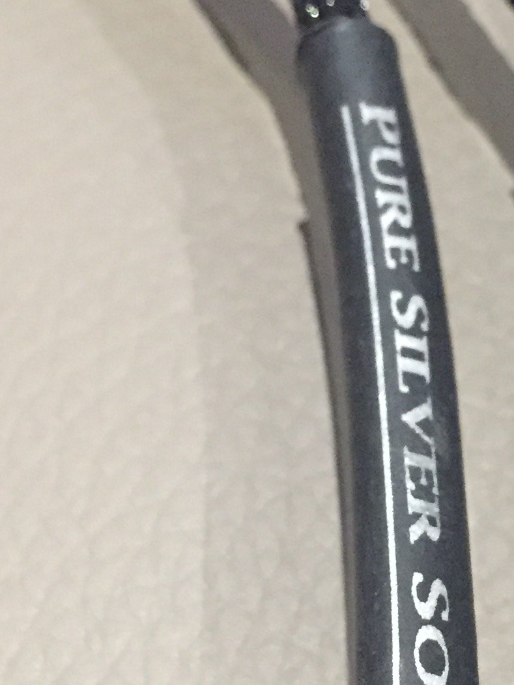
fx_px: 1782
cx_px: 457
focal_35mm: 90
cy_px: 369
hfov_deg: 16.2
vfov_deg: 21.8
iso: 400
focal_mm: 4.15
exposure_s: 1/17
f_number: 2.2
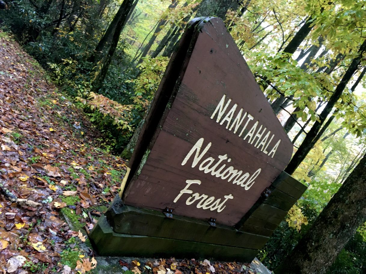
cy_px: 137
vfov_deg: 48.2
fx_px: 307
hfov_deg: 61.6
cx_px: 183
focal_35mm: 29
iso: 160
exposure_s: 1/30
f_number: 2.2
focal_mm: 4.15
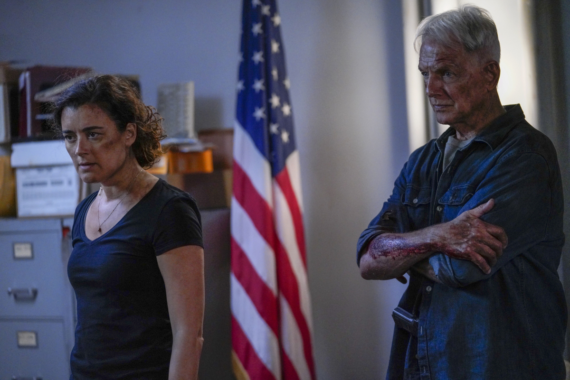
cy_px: 190
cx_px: 285
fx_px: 1726
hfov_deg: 18.7
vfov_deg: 12.6
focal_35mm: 109
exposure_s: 1/160
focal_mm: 109
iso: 6400
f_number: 2.8
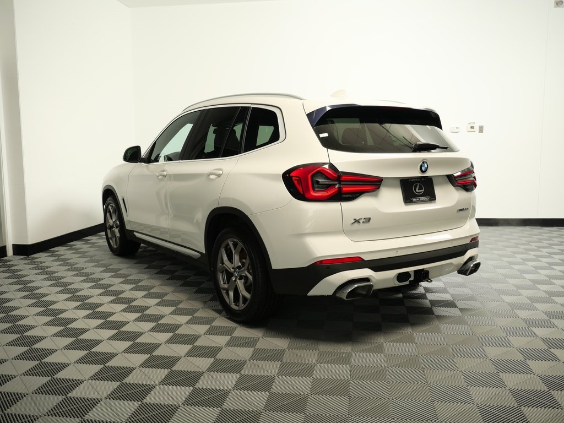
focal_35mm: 30
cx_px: 282
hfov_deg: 60.0
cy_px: 212
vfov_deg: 46.8
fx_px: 489
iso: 200
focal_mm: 15
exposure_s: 1/200
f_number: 5
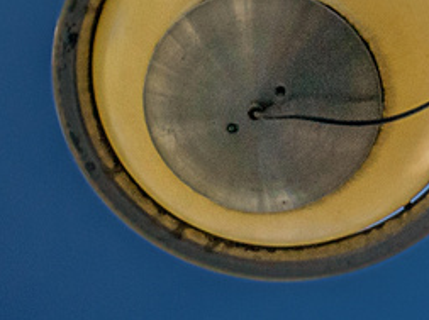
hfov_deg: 16.8
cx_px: 543
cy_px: -469
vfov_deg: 11.0
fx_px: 1374
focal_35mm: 111
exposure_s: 1/200
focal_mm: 18
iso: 250
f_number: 9
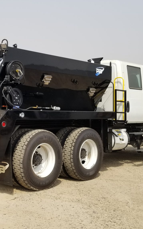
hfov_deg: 33.8
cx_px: 38
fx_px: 231
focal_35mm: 37
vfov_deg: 52.7
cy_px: 114
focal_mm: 4.25
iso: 50
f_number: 1.7
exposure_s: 1/2232
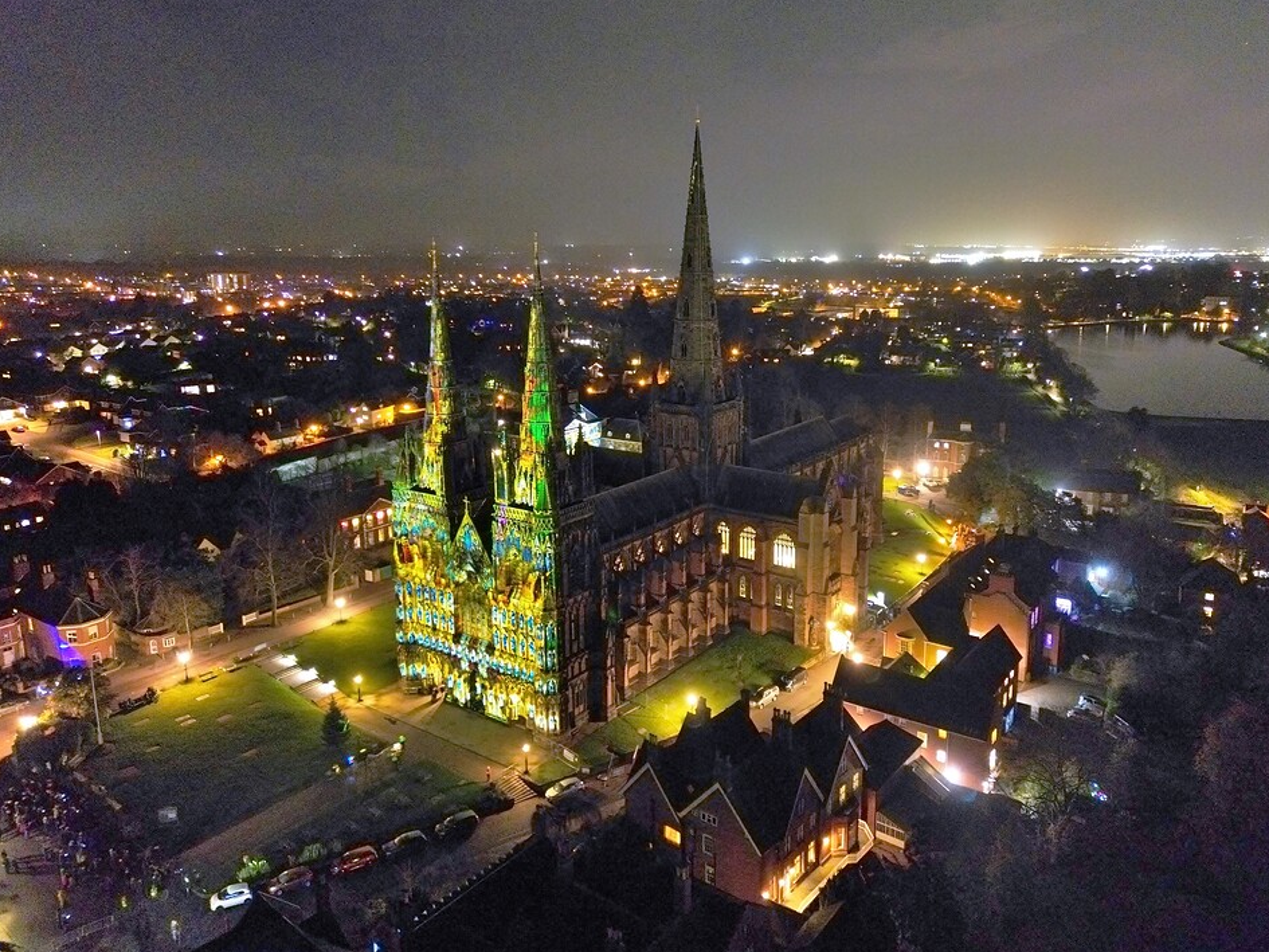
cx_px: 657
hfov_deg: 67.3
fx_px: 953
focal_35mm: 26
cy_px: 443
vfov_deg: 53.0
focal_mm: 6.72
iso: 2200
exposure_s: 1/2.5
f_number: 1.7
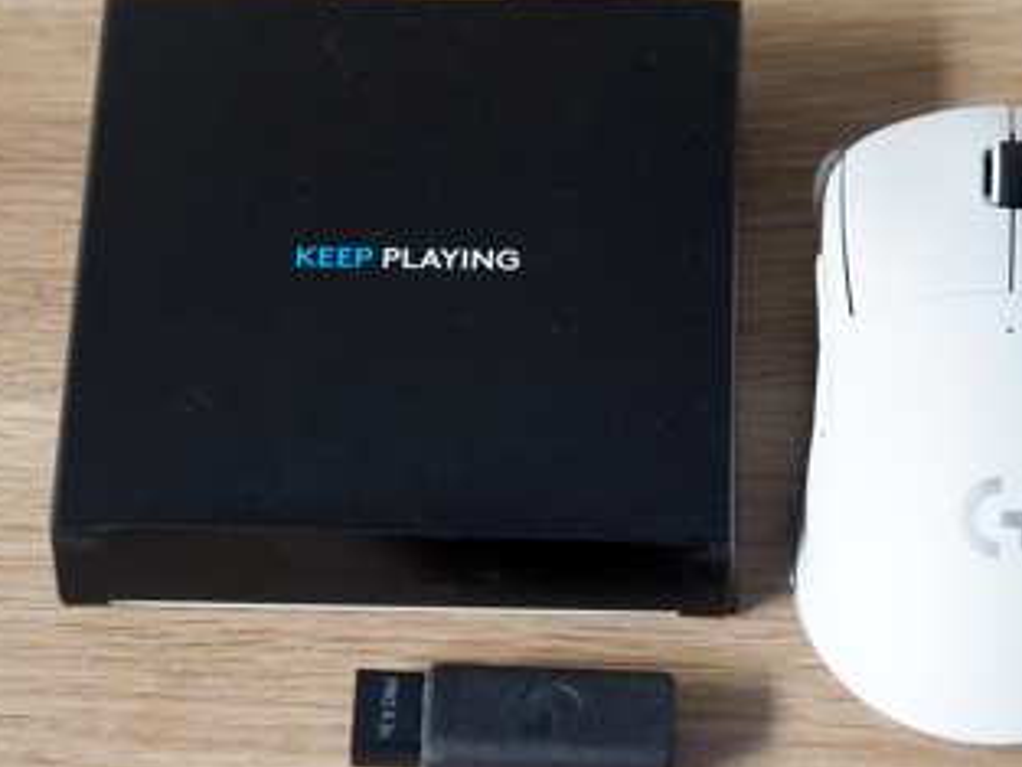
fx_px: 4755
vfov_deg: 9.2
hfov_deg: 12.3
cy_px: 377
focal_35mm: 161
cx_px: 611
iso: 1250
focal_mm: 60
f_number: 4.5
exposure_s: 1/125
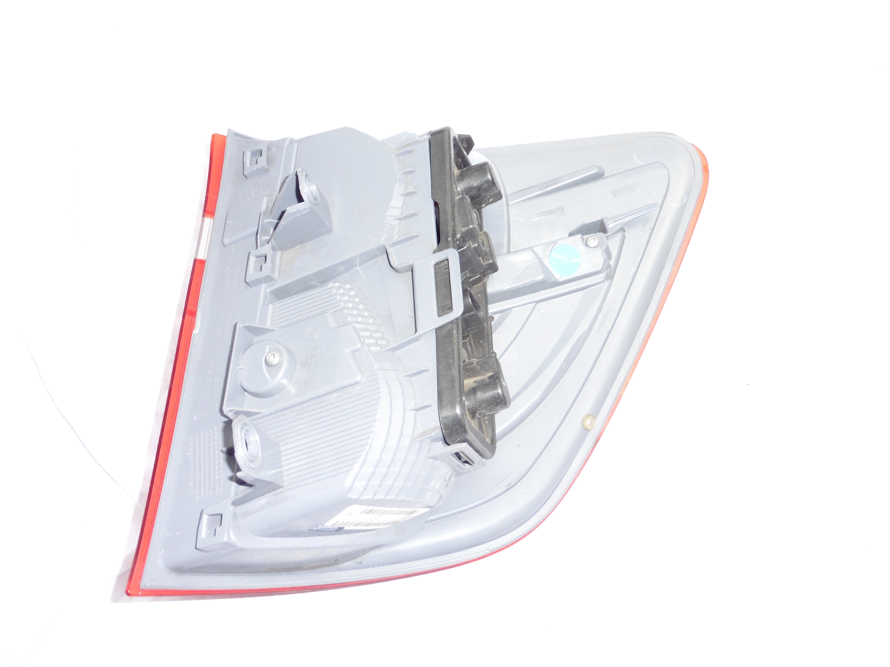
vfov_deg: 46.8
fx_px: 771
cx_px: 445
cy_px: 334
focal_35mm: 30
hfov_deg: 60.0
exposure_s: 1/500
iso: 160
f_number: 4.5
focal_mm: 5.4
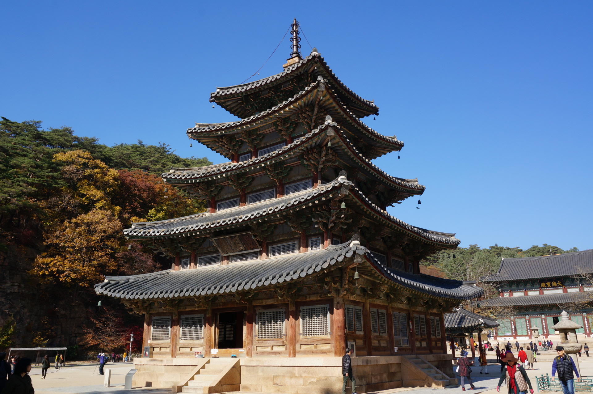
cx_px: 296
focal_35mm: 30
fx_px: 494
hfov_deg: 62.0
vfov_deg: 43.5
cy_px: 197
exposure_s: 1/80
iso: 100
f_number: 11
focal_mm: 20
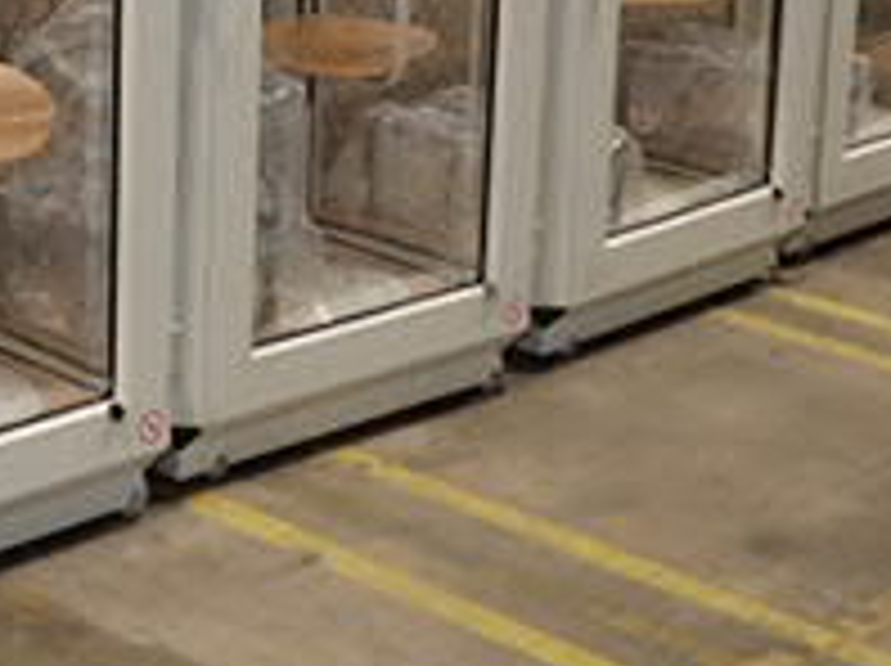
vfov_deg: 15.0
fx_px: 2494
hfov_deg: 19.6
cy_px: 14
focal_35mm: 97
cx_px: -22
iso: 320
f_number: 2.3
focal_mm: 5.5
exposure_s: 1/30
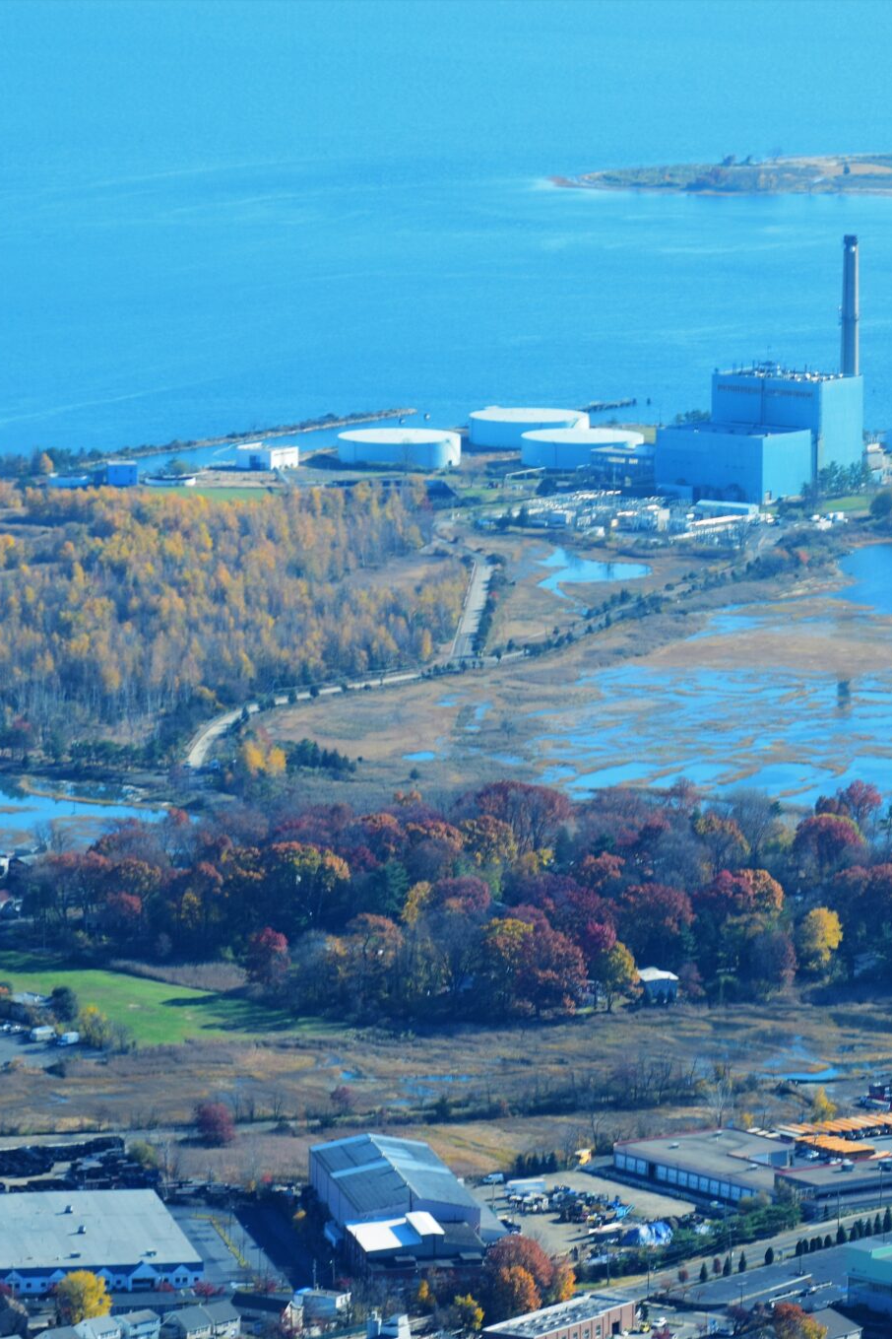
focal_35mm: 208
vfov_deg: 9.9
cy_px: 671
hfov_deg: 6.6
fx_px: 7730
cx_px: 669
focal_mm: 92
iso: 400
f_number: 11
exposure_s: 1/320
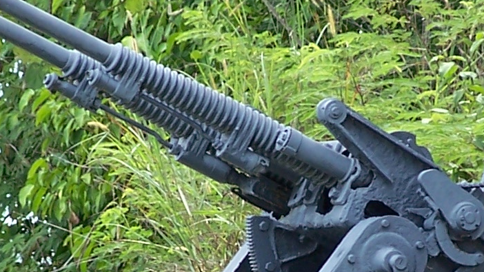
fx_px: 9588
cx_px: 299
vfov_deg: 1.6
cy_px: 278
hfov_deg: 2.9
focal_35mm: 747
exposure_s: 1/250
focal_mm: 34.6
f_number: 3.2
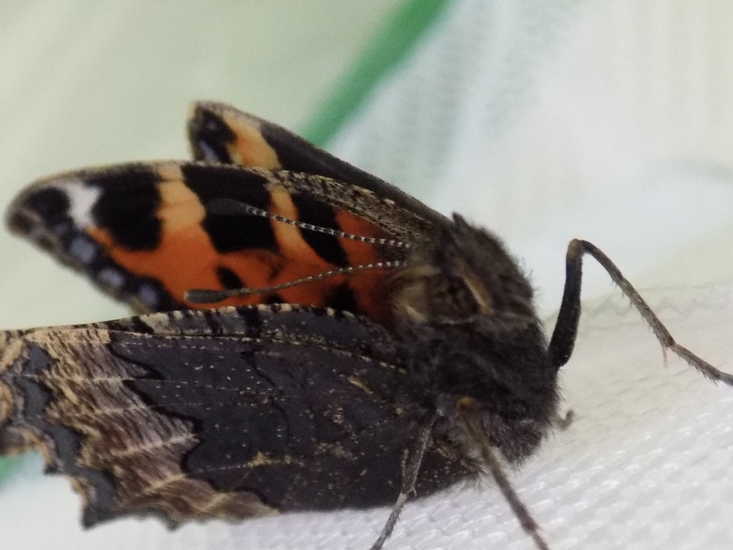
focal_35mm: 96
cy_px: 325
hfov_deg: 20.4
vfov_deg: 15.4
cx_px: 348
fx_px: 2033
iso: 400
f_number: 4
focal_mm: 10.5
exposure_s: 1/30
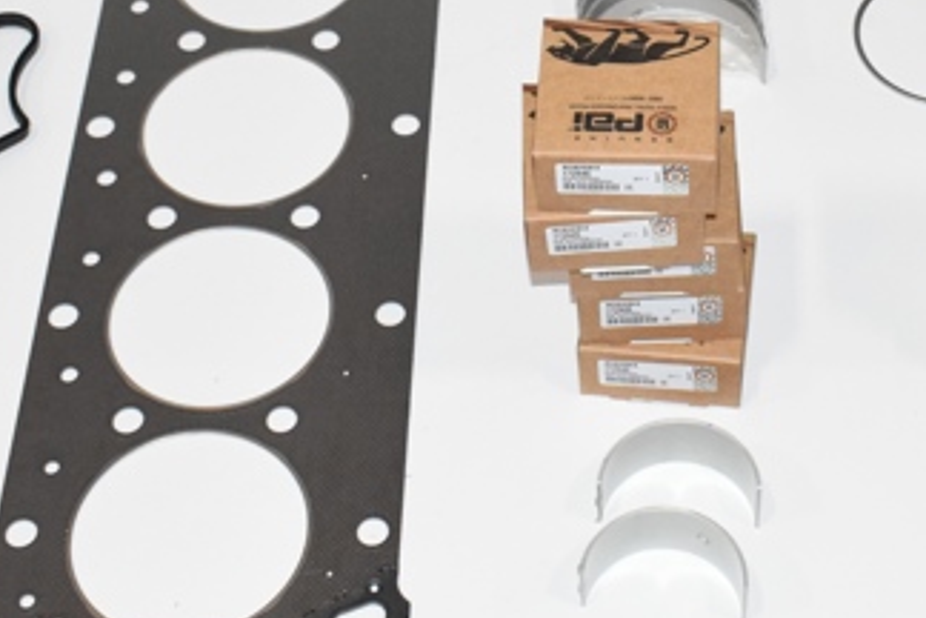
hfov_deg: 22.7
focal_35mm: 89
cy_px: 50
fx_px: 2289
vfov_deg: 15.2
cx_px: 689
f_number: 7.1
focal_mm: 24
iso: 3200
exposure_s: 1/100
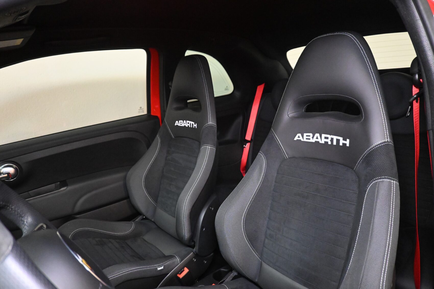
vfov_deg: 53.1
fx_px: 289
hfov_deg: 73.7
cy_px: 144
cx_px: 217
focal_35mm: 24
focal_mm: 16
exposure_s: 1/60
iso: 7200
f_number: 3.5
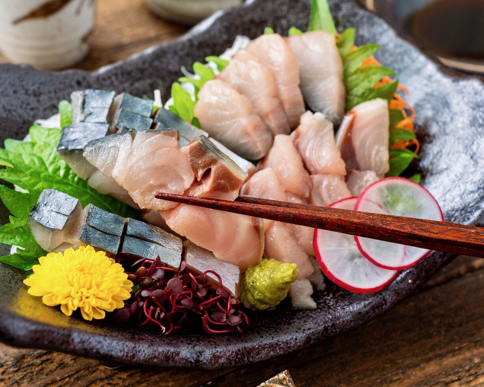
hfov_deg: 38.7
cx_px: 207
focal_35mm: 48
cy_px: 195
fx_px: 687
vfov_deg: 31.4
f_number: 10
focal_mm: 42
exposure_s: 1/100
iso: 640
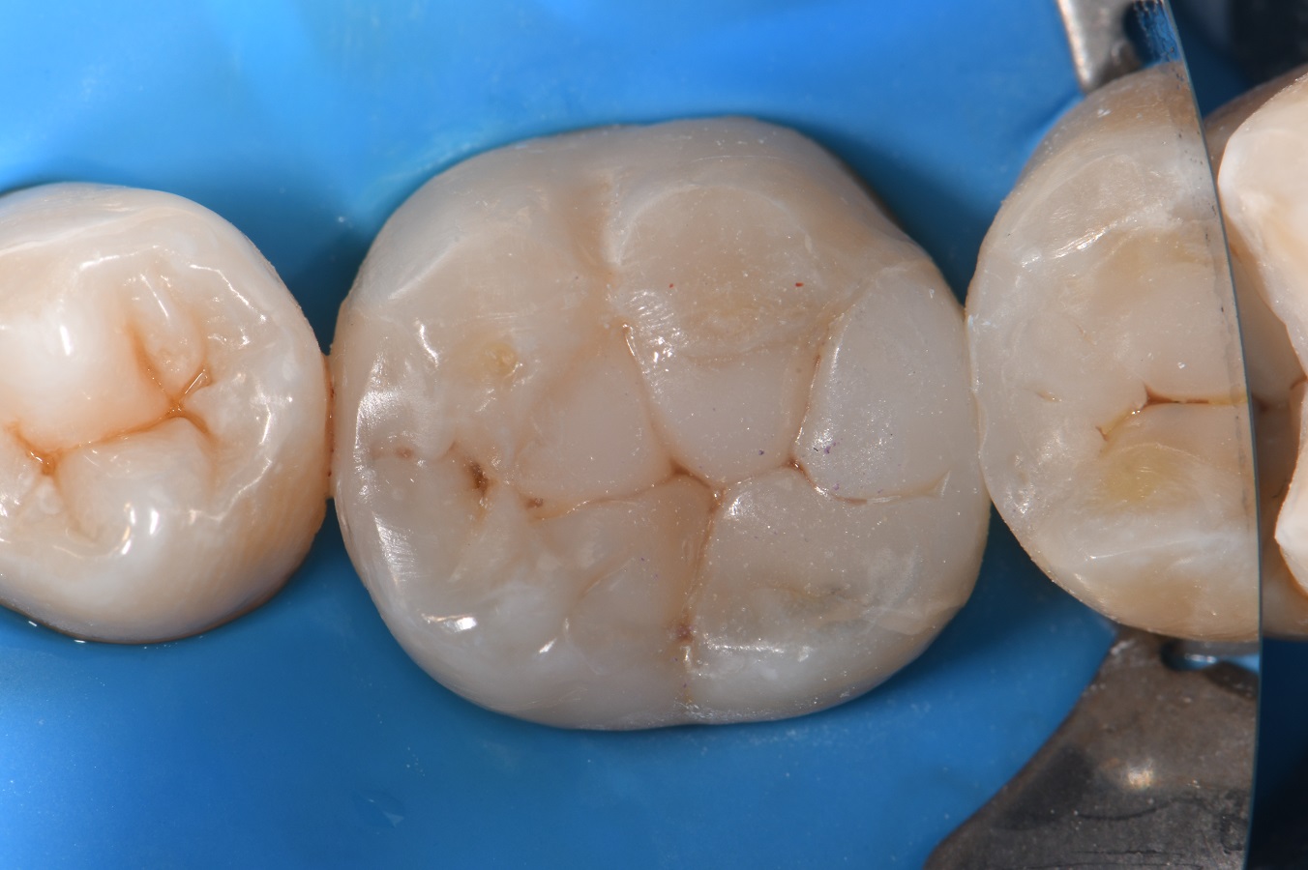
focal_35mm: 157
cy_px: 435
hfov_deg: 13.1
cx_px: 654
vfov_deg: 8.7
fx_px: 5701
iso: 200
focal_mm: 105
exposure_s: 1/160
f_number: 32
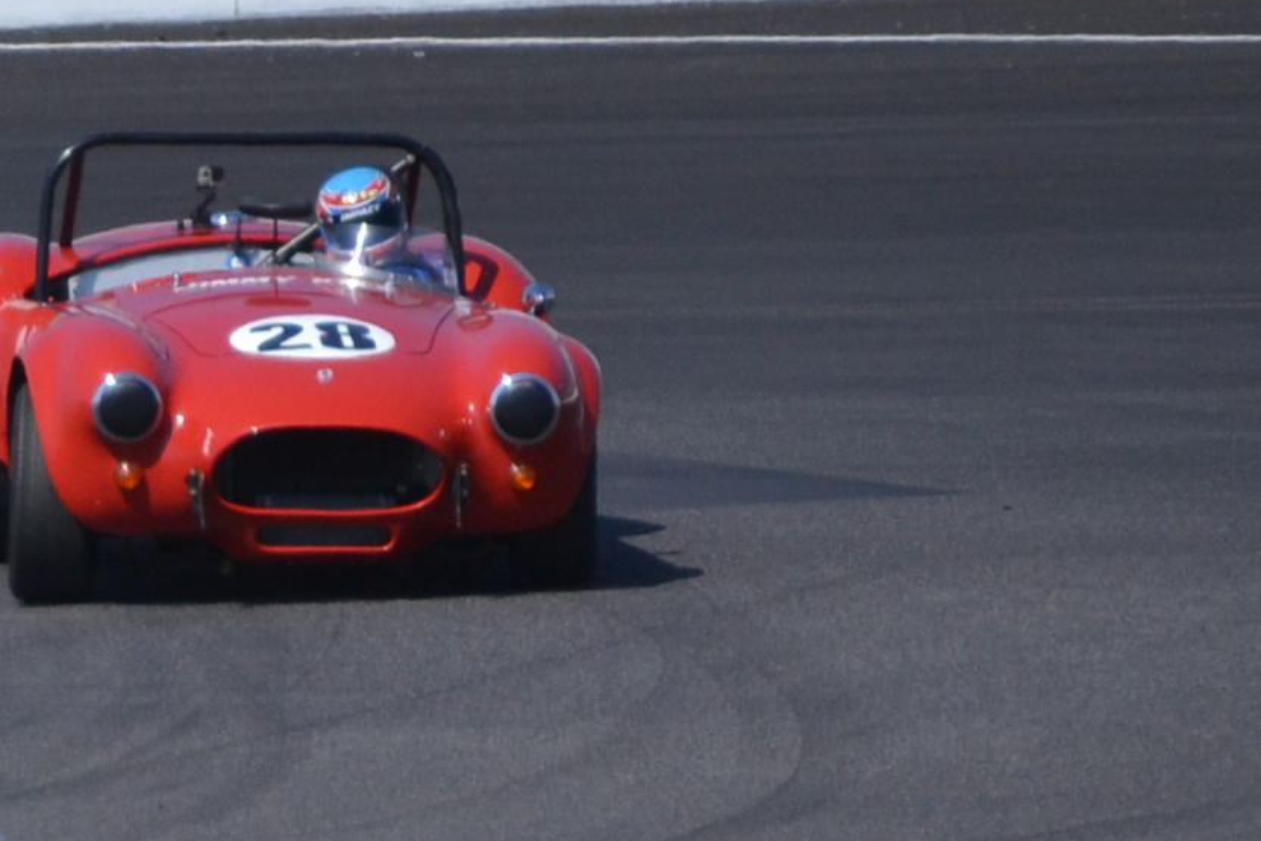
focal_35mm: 1246
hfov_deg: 1.7
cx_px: -388
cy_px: 638
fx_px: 43649
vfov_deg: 1.1
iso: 320
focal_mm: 200
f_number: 5.6
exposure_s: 1/2000
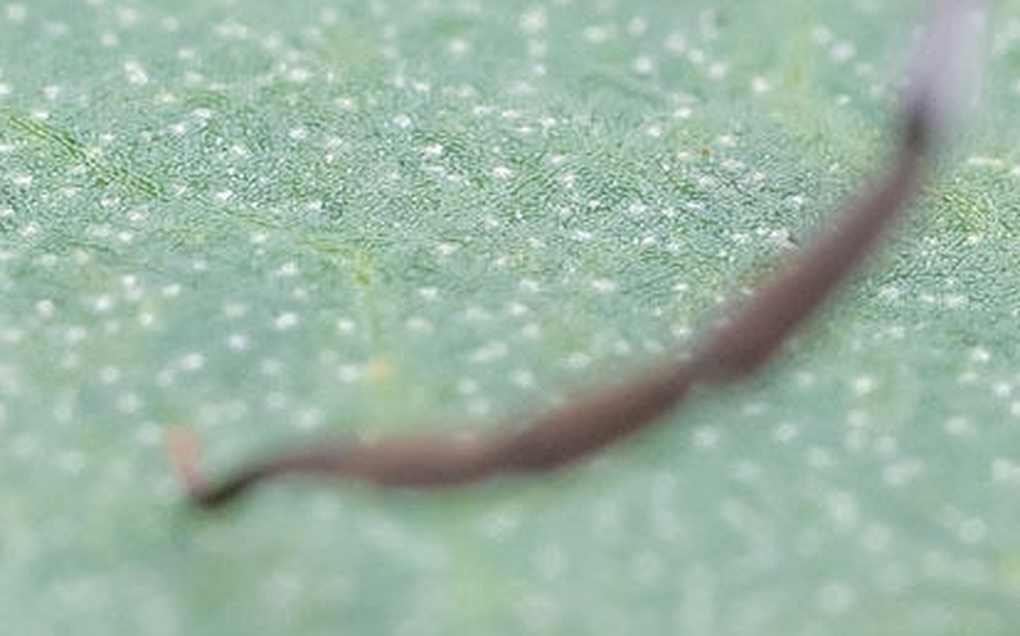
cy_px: -159
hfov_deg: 3.2
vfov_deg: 2.0
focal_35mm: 647
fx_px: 17971
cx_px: 2853
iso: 200
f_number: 14
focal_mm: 105
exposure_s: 1/200
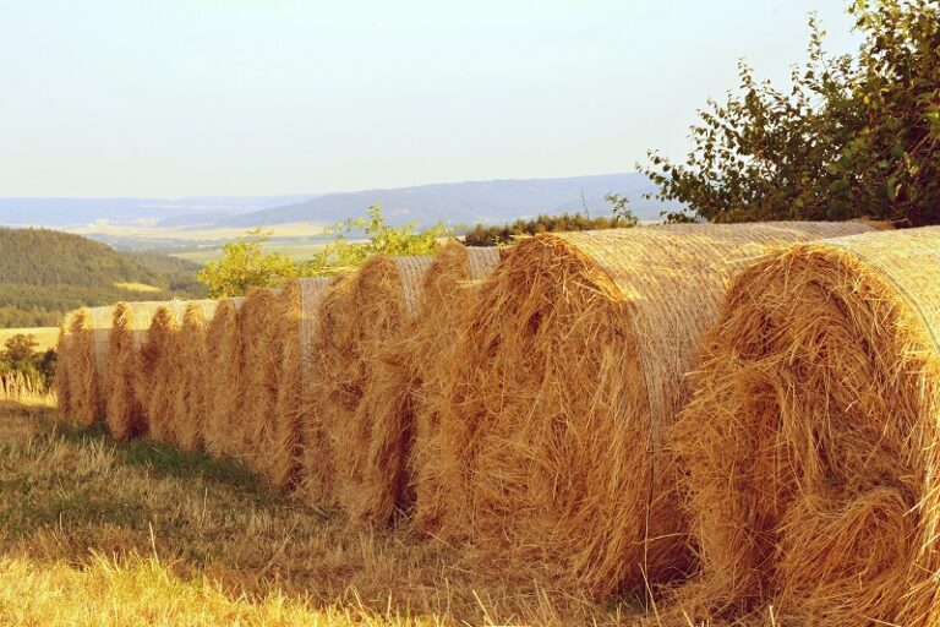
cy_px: 314
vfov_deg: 15.7
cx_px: 470
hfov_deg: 23.4
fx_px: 2271
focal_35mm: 87
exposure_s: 1/30
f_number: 14
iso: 100
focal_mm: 58
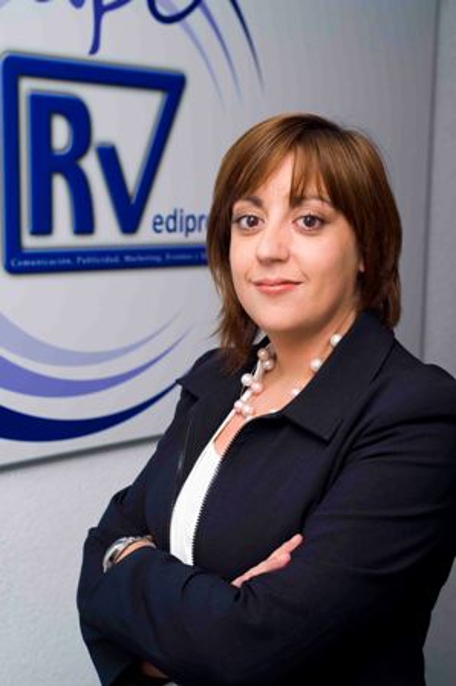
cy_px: 343
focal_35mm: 62
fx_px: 1180
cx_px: 228
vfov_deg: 32.4
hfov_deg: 21.9
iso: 100
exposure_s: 1/125
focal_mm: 62
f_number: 5.6
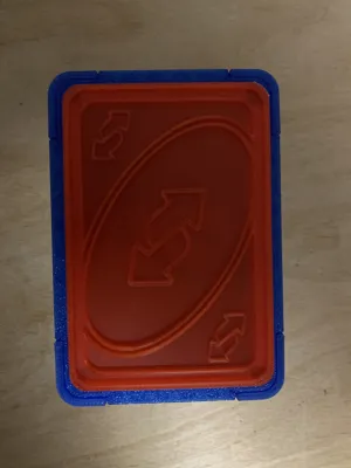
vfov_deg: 67.3
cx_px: 176
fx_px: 352
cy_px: 234
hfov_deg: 53.1
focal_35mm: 26
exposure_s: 1/25
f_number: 1.8
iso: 320
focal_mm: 4.25
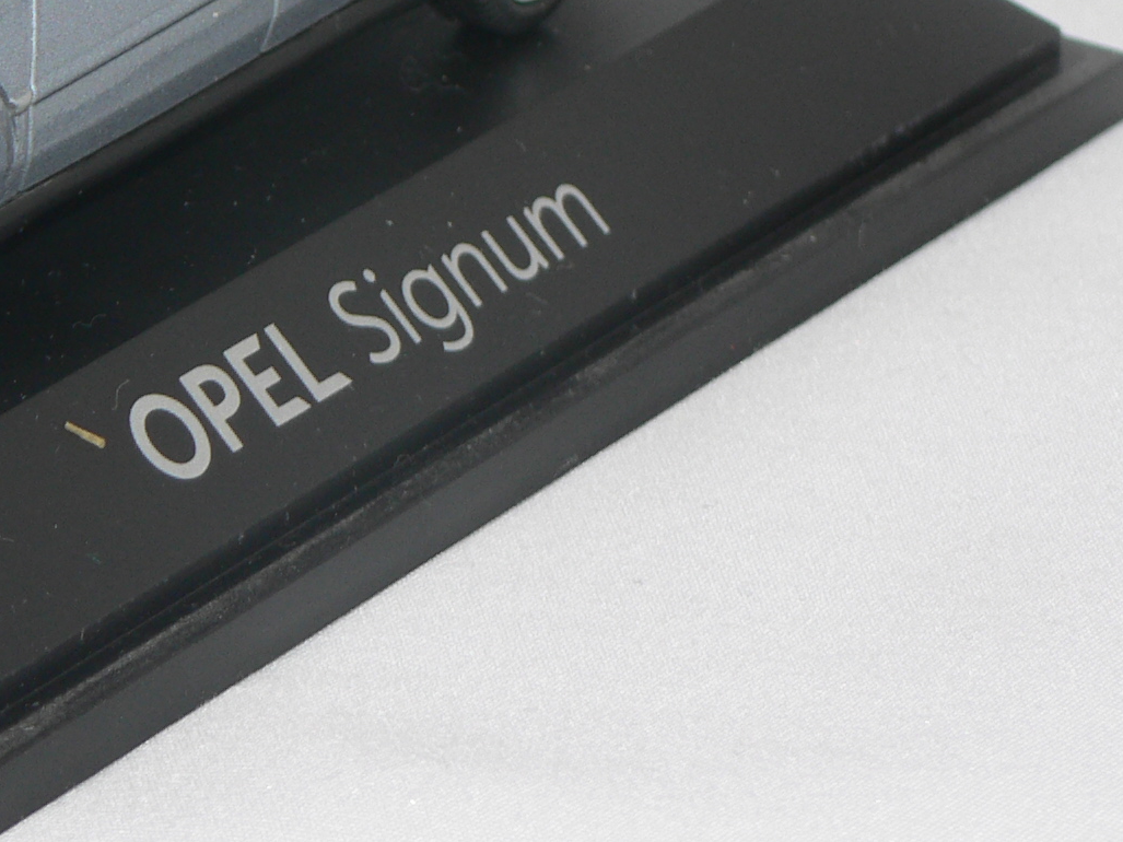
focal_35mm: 309
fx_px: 10023
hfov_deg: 6.4
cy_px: -185
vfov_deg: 4.8
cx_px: -98
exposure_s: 1/60
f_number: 3.2
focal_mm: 20.7
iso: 80
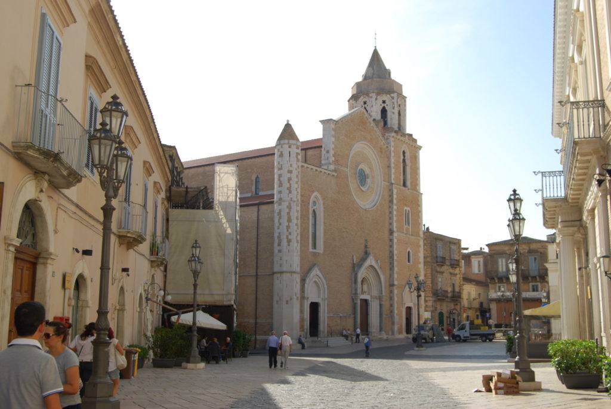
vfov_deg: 34.3
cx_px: 306
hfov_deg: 49.5
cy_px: 204
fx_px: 663
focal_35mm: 39
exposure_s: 1/200
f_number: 8
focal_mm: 26
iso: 100
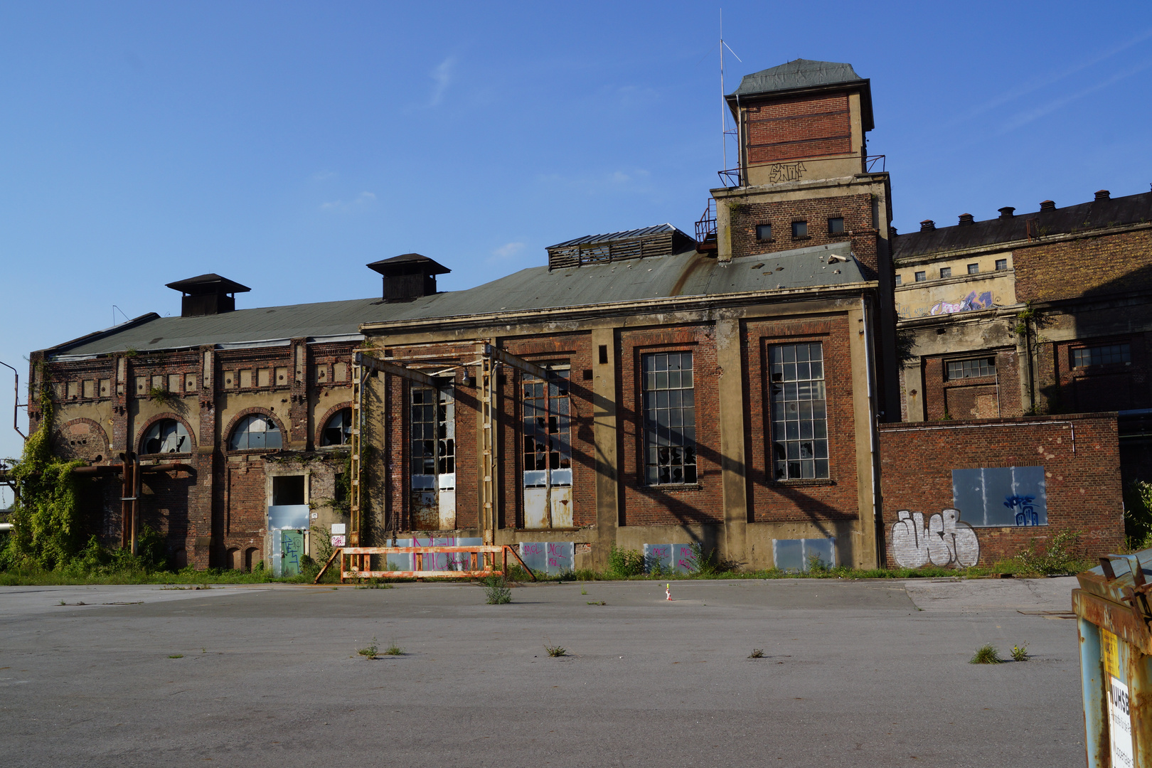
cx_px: 576
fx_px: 1056
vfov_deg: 40.0
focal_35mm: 33
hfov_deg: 57.2
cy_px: 384
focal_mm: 22
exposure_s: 1/125
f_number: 13
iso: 100
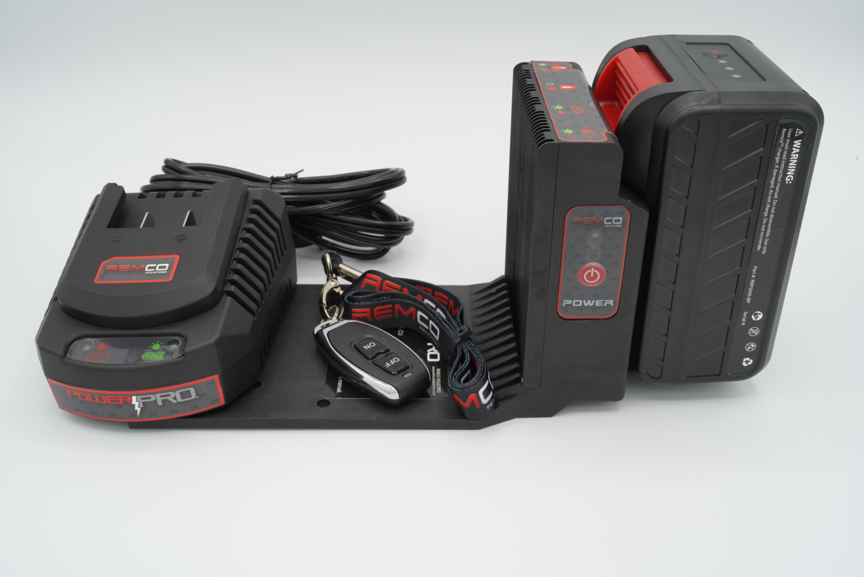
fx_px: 889
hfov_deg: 51.9
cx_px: 432
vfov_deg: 36.0
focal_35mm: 37
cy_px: 288
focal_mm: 37
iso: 200
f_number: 22
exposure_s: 1/15
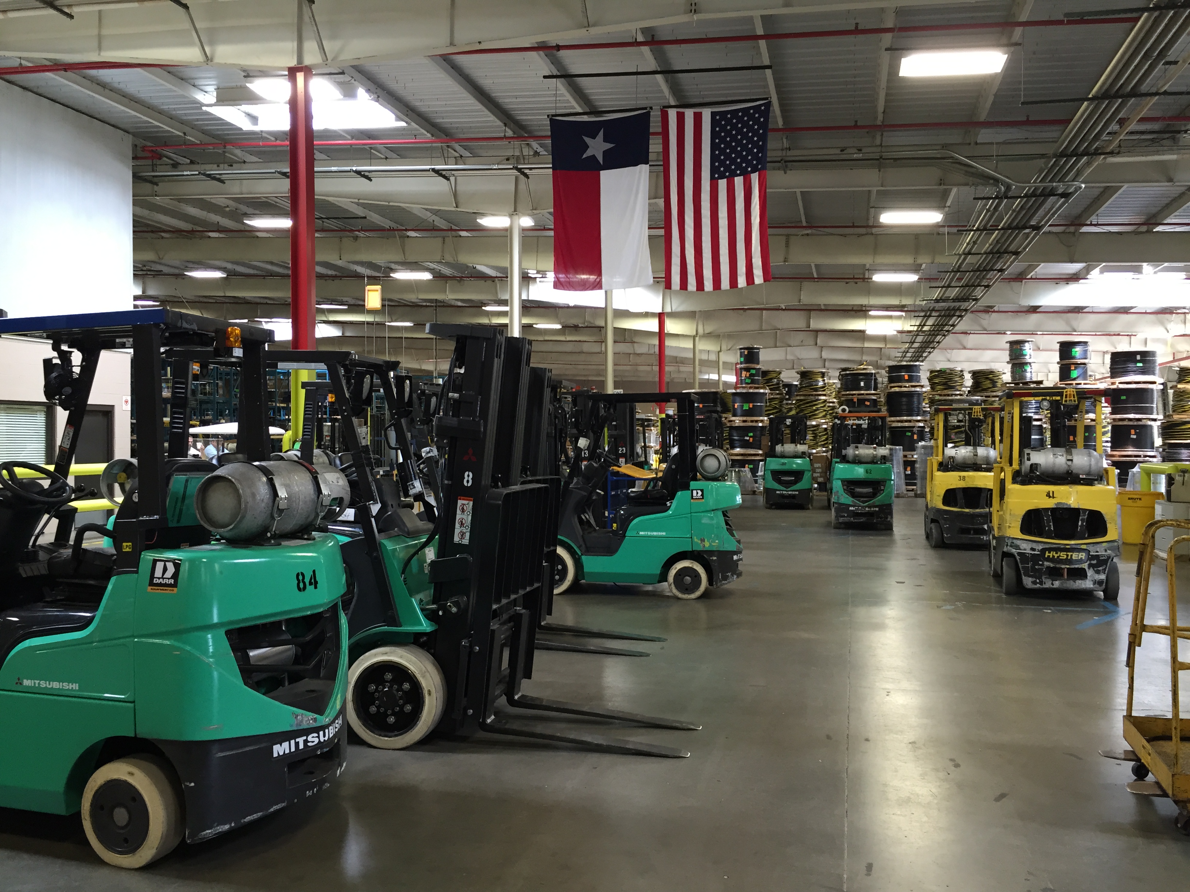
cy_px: 446
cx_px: 595
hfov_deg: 61.7
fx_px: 997
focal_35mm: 29
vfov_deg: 48.2
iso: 80
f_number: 2.2
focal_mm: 4.15
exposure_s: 1/30
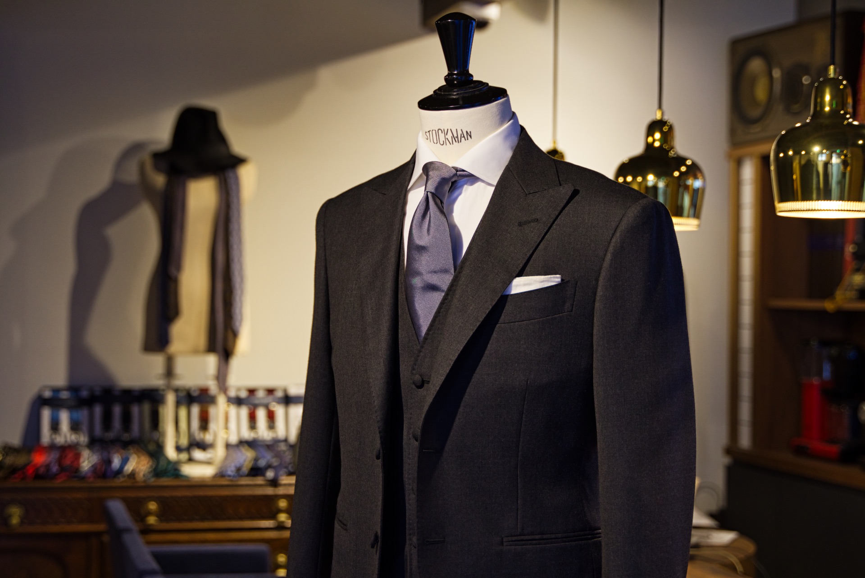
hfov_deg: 29.2
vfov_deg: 19.8
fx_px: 1659
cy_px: 289
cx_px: 432
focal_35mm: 69
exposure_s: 1/80
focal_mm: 46
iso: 500
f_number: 2.8
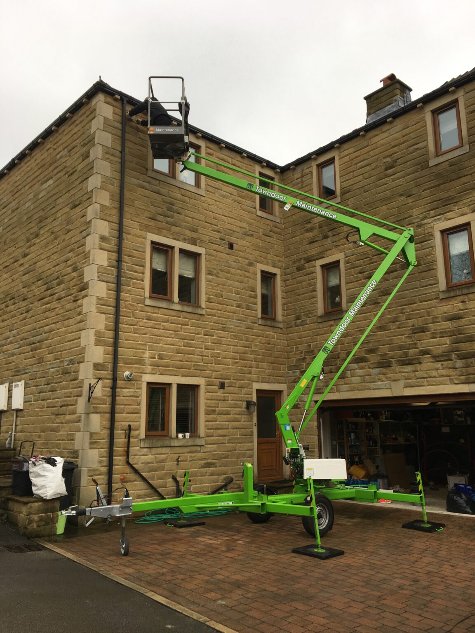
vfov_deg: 61.7
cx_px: 238
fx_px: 531
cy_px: 316
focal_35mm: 29
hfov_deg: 48.2
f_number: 2.2
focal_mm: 4.15
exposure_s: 1/165
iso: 25
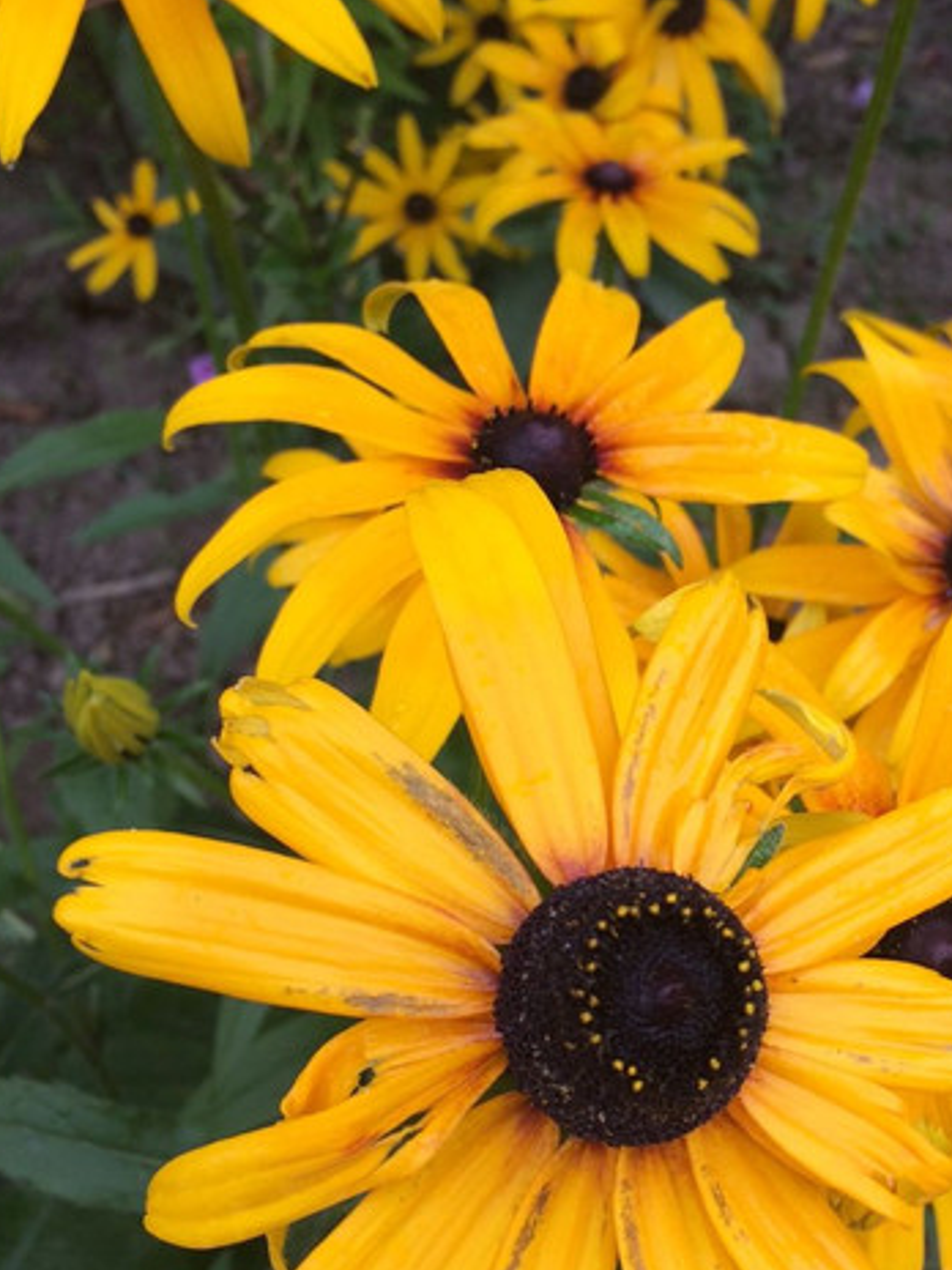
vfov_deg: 38.1
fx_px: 1833
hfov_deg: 28.5
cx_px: 761
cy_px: 712
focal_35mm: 50
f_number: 2.2
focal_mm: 4.15
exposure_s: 1/270
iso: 32
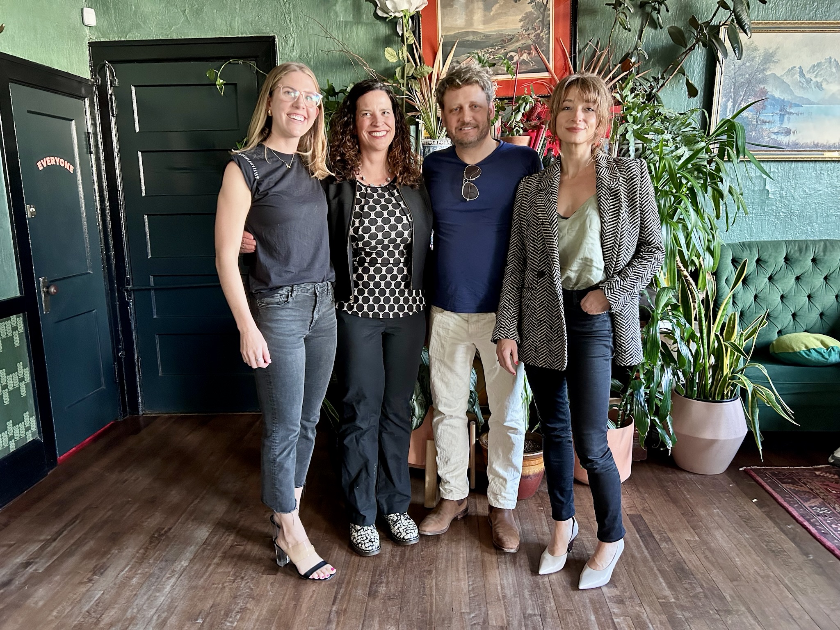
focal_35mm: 26
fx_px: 631
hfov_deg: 67.3
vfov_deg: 53.1
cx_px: 420
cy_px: 315
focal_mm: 5.7
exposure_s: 1/40
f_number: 1.5
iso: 500
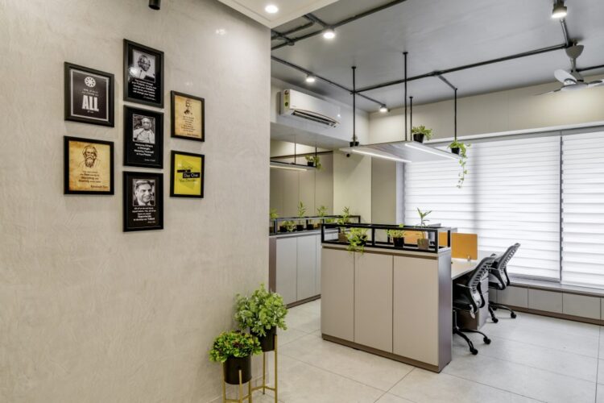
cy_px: 202
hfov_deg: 81.2
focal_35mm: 21
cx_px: 302
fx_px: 352
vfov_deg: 59.5
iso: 100
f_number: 9
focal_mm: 21
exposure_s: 1/5
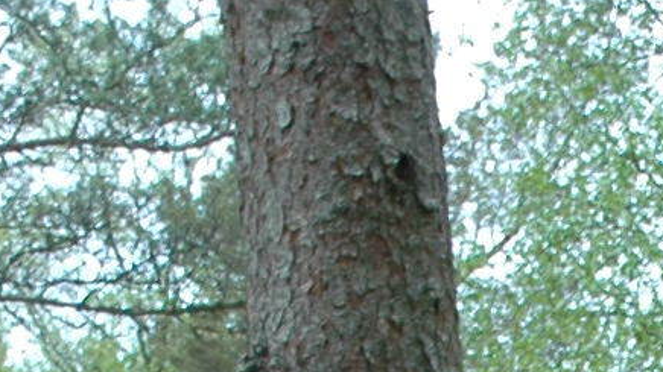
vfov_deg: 4.3
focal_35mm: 260
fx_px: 4570
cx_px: 1353
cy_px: 1517
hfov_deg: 7.9
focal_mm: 24
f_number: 9
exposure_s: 1/60
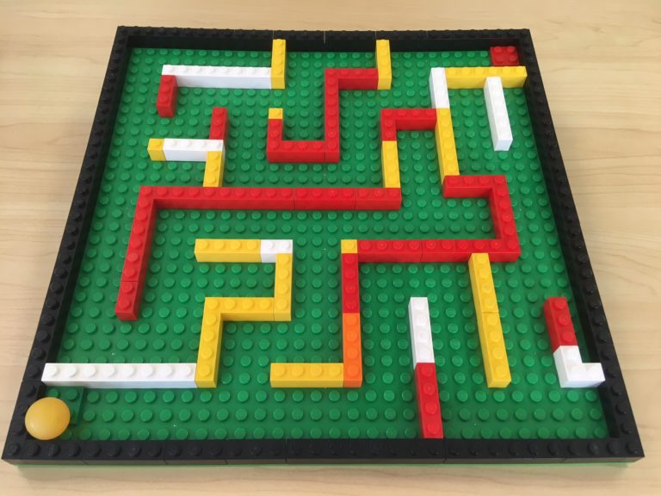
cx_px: 330
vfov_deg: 48.2
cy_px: 248
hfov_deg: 61.7
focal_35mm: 29
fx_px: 554
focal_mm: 4.15
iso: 25
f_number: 2.2
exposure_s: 1/30
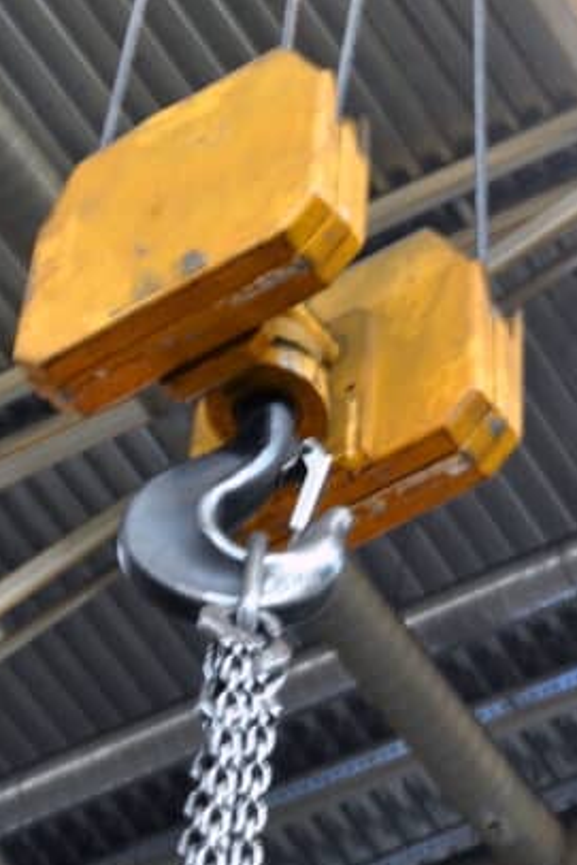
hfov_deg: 10.4
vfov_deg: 15.3
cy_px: 28
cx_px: 330
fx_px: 3177
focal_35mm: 132
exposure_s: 1/10
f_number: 5
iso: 400
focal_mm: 35
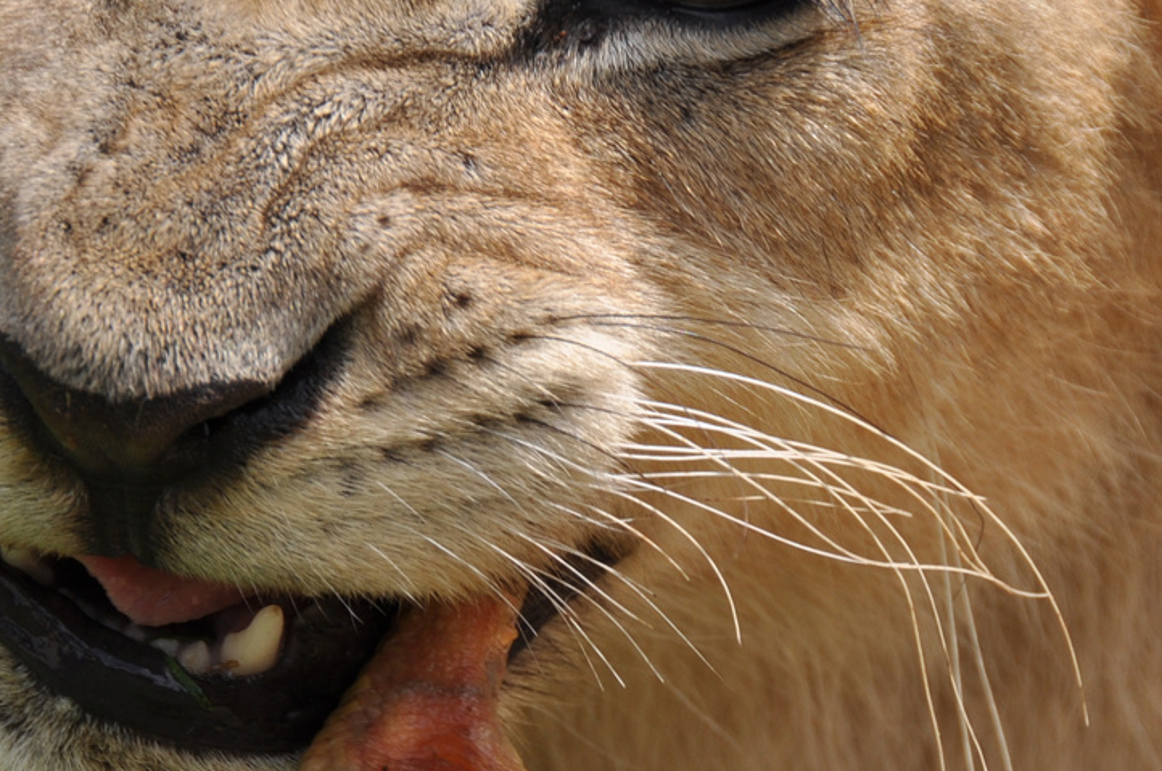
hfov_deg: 4.1
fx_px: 16339
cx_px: 475
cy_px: 510
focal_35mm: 507
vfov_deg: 2.7
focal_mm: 150
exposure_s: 1/500
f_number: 8
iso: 200
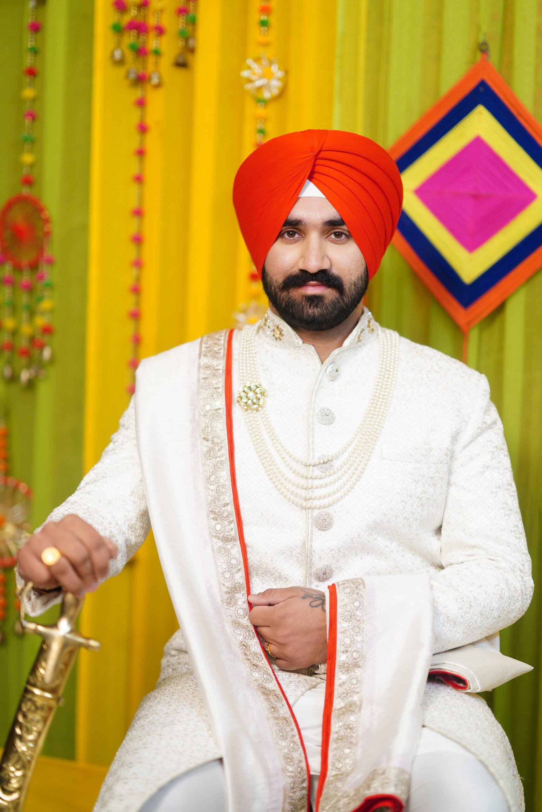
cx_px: 271
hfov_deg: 16.1
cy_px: 406
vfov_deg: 23.9
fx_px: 1919
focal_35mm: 85
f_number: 1.4
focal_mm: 85
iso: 800
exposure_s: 1/320
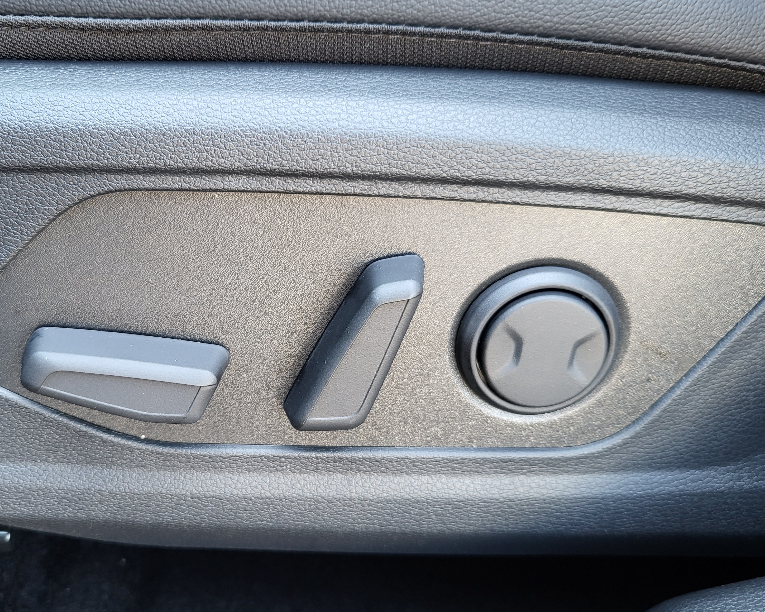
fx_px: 792
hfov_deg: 51.0
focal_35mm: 35
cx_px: 288
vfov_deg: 42.2
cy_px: 341
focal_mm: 5.4
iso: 160
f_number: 1.8
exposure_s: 1/50
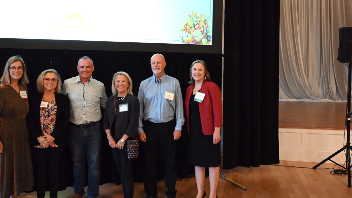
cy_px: 86
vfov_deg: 31.1
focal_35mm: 38
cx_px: 163
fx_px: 355
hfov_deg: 52.7
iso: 7200
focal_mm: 33
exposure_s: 1/60
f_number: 4
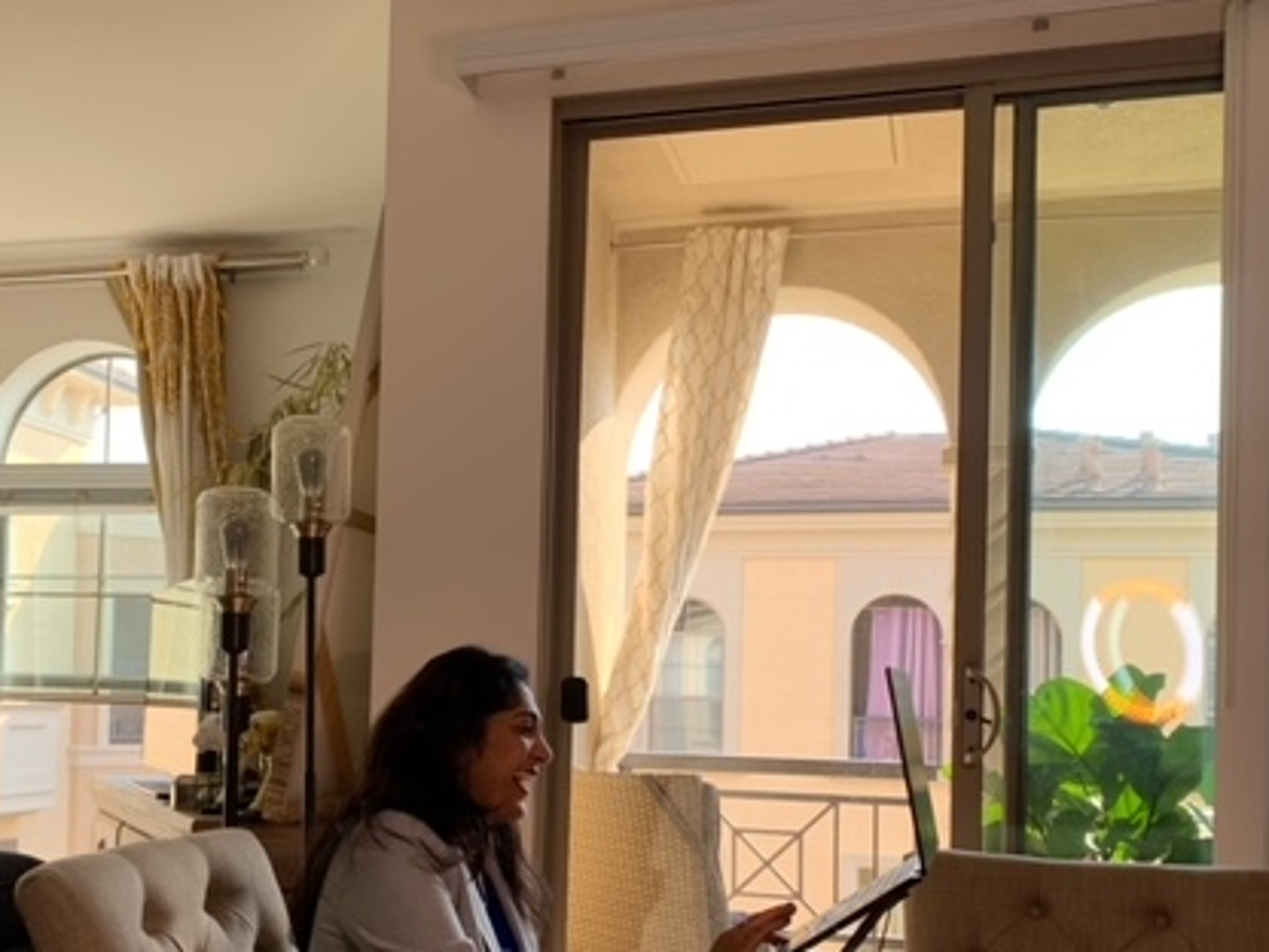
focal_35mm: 40
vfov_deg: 35.5
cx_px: 464
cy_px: 659
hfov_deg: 46.3
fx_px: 1466
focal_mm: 4.25
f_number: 1.8
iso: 25
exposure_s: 1/122
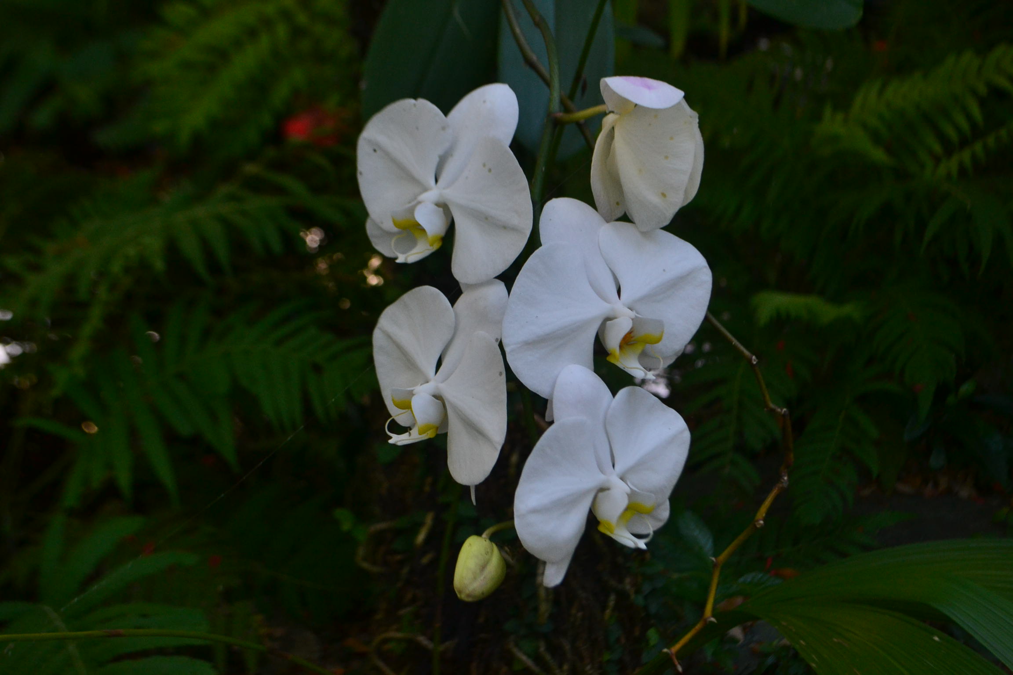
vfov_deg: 23.8
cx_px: 506
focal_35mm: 57
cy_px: 338
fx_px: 1604
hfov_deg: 35.1
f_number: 5.6
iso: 800
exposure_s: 1/60
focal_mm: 38
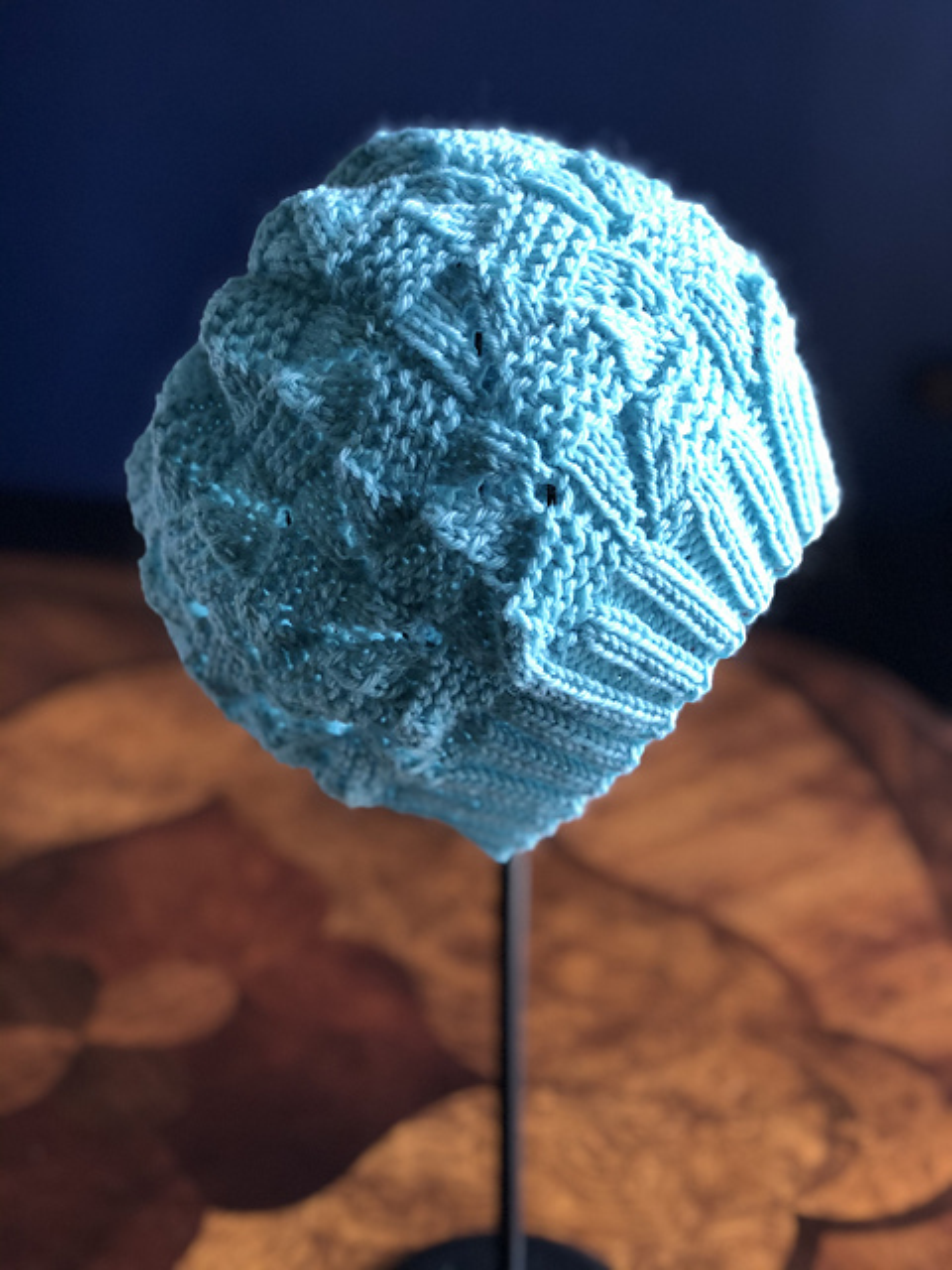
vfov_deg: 36.8
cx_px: 476
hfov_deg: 28.0
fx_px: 1907
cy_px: 635
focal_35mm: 52
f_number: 2.4
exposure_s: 1/30
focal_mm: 6
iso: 125
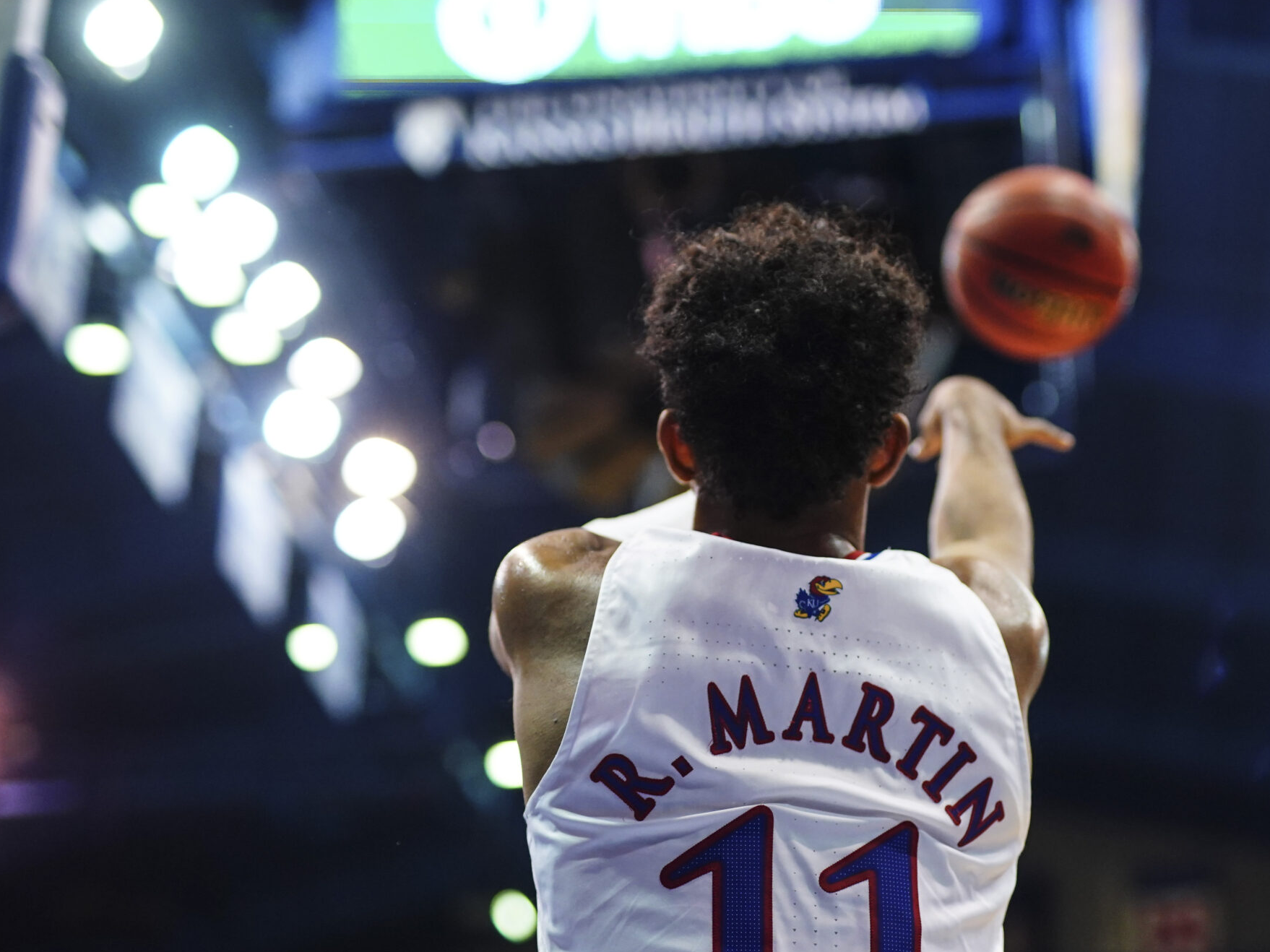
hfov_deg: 27.6
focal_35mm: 70
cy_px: 584
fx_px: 2568
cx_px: 824
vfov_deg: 21.0
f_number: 1.6
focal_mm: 50
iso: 2000
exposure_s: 1/2000
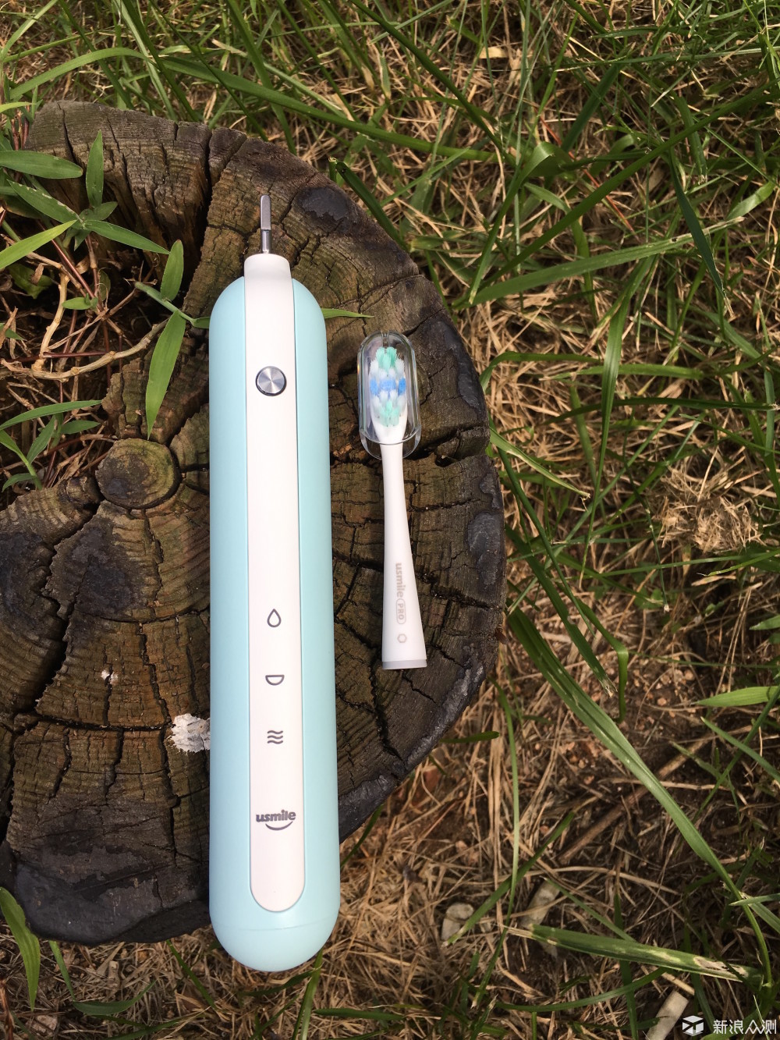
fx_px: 871
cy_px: 520
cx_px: 390
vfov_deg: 61.7
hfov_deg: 48.2
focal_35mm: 29
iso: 25
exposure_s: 1/836
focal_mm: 4.15
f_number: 2.2
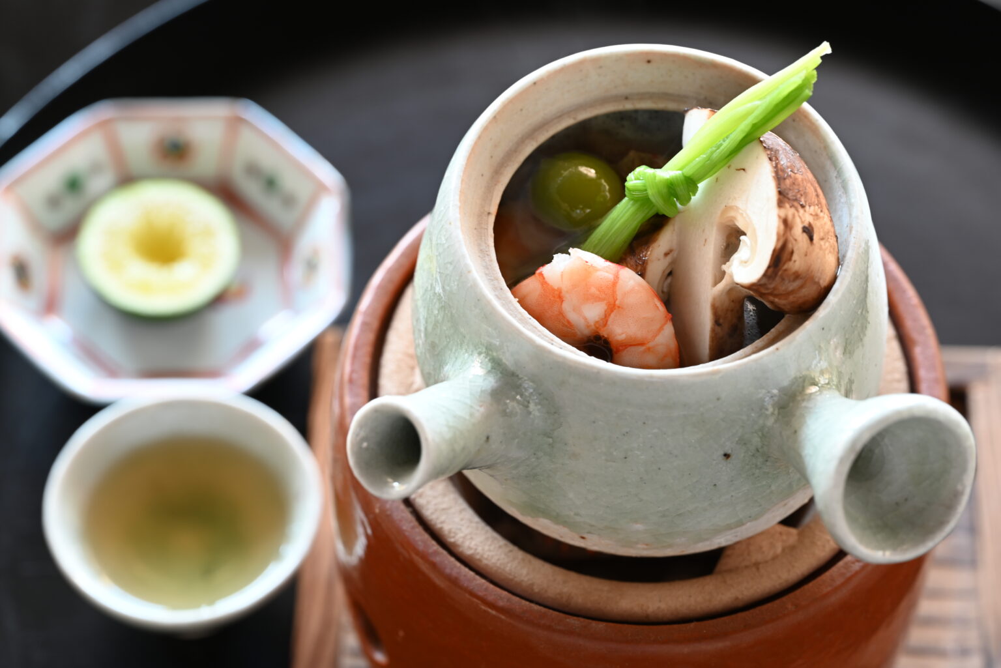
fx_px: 2920
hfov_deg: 19.5
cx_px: 500
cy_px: 334
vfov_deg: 13.0
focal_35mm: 105
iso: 160
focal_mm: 105
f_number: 8
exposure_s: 1/2
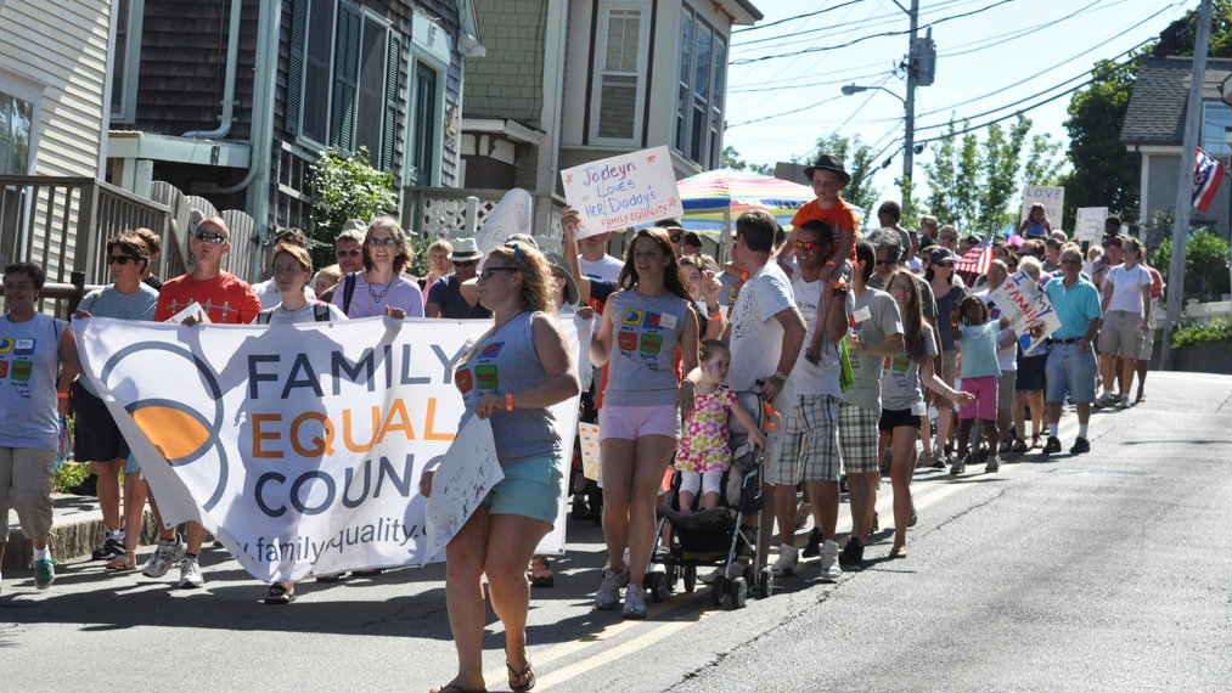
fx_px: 3626
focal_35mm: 111
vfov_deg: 10.9
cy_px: 326
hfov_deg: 19.3
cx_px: 621
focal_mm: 70
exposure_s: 1/4000
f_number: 8
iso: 2000
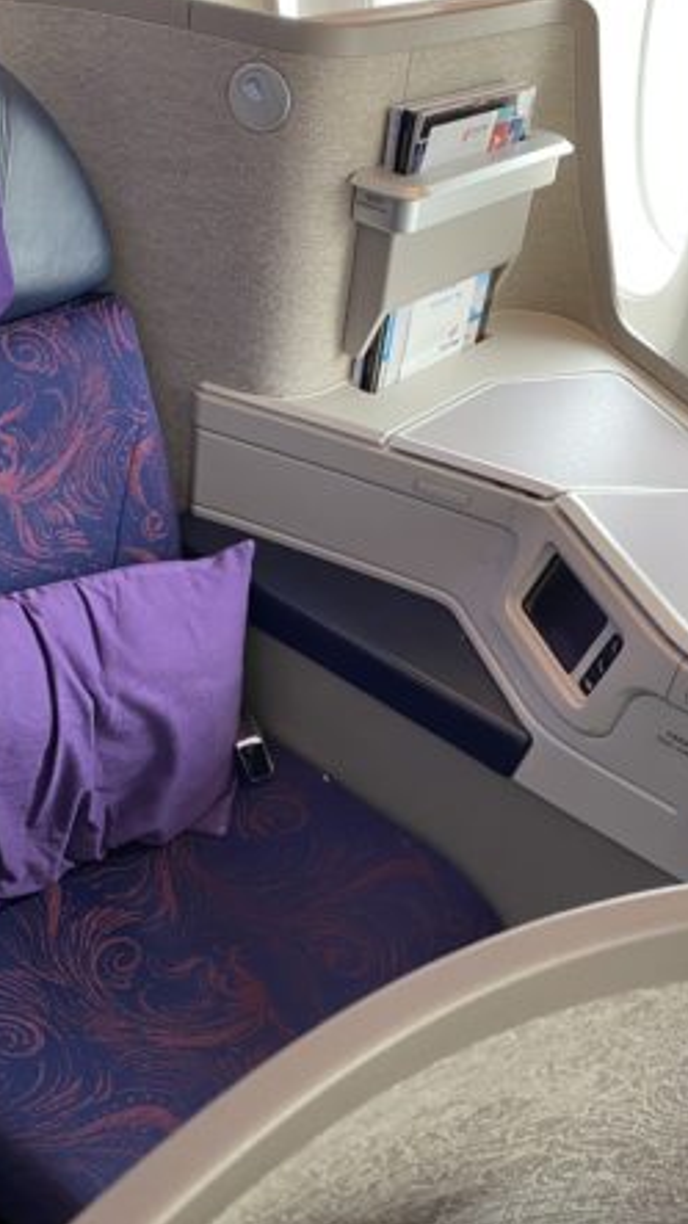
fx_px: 1266
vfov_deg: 51.6
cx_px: 282
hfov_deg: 30.3
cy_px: 597
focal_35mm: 39
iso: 160
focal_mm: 4.25
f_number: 1.8
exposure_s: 1/54
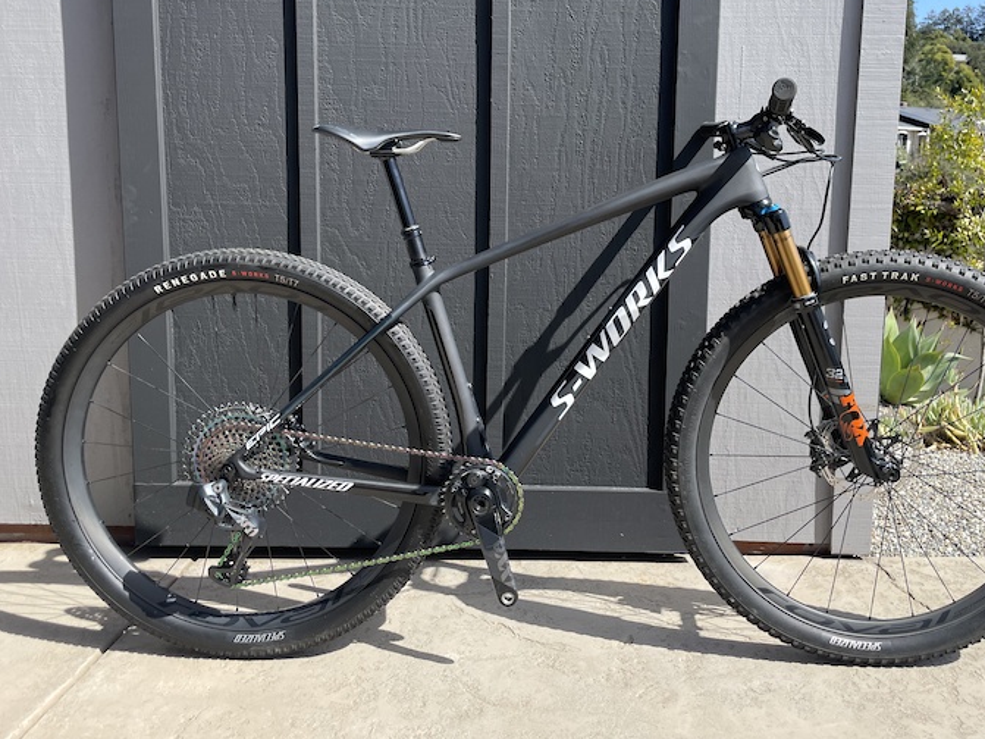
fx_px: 882
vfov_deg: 45.2
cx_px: 540
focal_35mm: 31
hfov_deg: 58.3
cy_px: 301
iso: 32
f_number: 1.6
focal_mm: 4.2
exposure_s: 1/1553
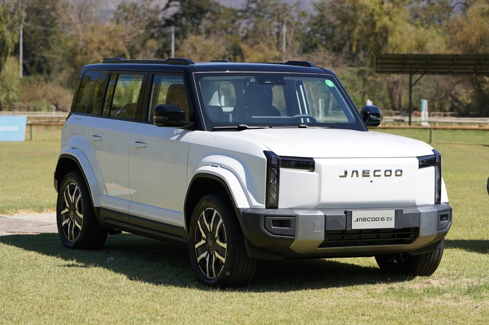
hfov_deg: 18.4
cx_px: 244
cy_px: 162
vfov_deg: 12.3
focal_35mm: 111
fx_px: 1507
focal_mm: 111
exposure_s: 1/4000
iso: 640
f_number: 5
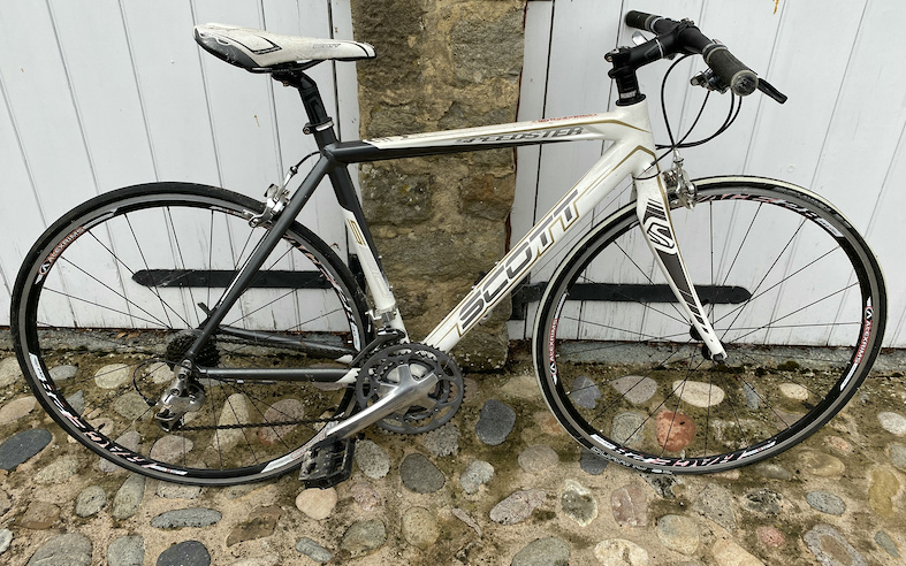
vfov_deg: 44.3
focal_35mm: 28
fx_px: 691
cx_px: 451
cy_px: 230
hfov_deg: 66.5
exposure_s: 1/369
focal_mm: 4.25
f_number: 1.8
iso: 32
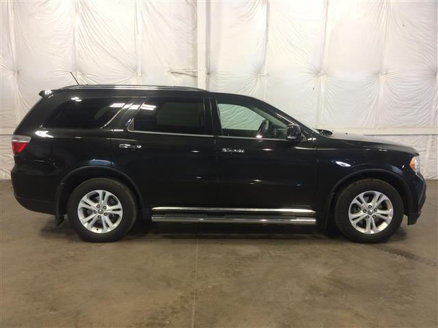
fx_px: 367
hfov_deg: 61.7
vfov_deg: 48.2
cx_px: 219
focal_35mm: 29
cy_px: 164
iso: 64
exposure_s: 1/30
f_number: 2.2
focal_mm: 4.15
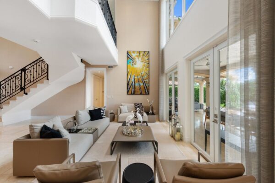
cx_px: 138
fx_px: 107
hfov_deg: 104.3
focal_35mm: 14
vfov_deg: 81.2
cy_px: 92
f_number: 7.1
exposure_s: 1/30
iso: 400
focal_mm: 14
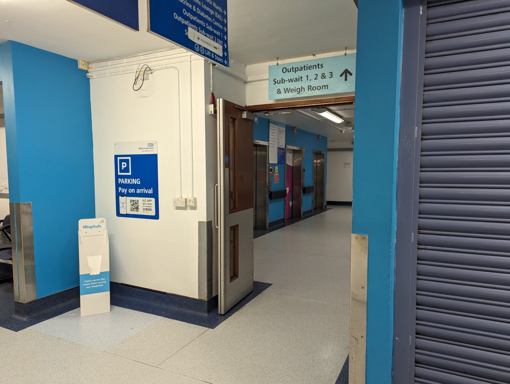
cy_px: 192
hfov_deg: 71.5
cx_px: 255
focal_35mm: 24
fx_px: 354
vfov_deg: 56.9
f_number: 1.85
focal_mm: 6.81
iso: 166
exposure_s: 1/100
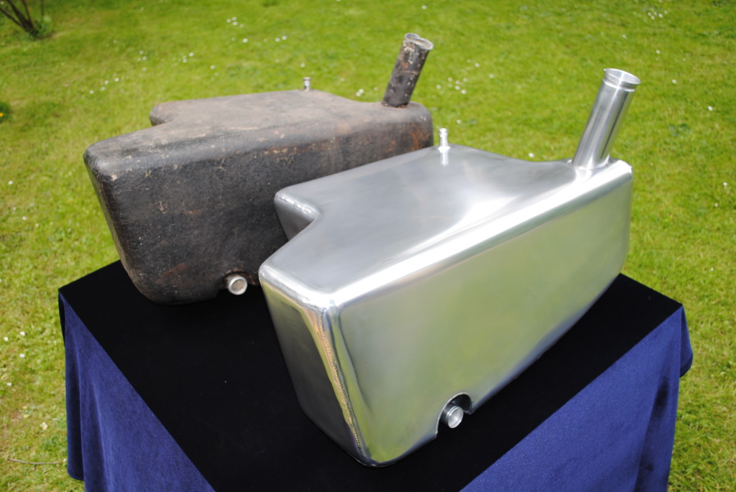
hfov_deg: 53.1
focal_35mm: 36
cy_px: 246
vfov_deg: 37.0
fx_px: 737
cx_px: 368
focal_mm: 24
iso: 100
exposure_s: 1/160
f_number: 4
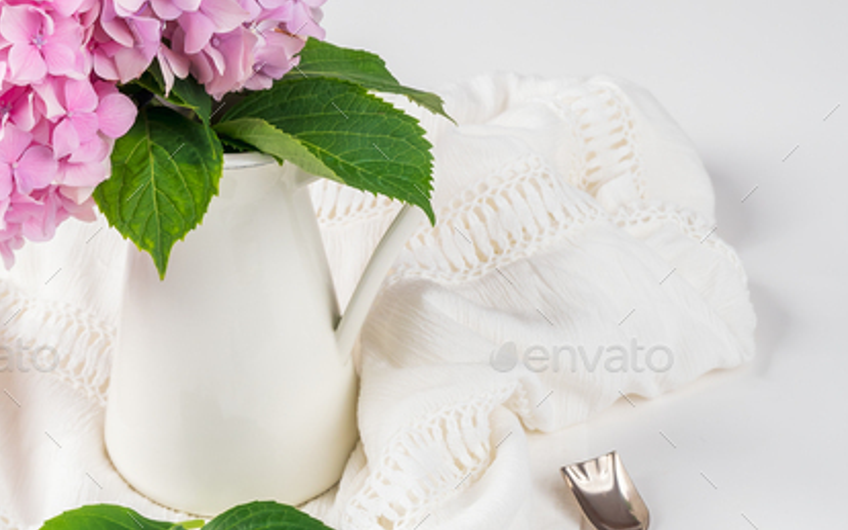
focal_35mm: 109
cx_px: 268
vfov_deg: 12.0
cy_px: 343
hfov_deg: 19.0
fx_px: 2520
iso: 500
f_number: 10
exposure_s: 1/160
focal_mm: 50
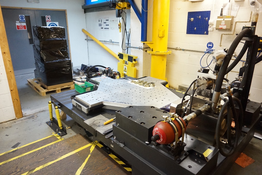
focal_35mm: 26
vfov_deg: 50.4
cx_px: 131
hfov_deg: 70.4
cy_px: 88
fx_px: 186
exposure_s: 1/160
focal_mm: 17
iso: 3200
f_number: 3.5
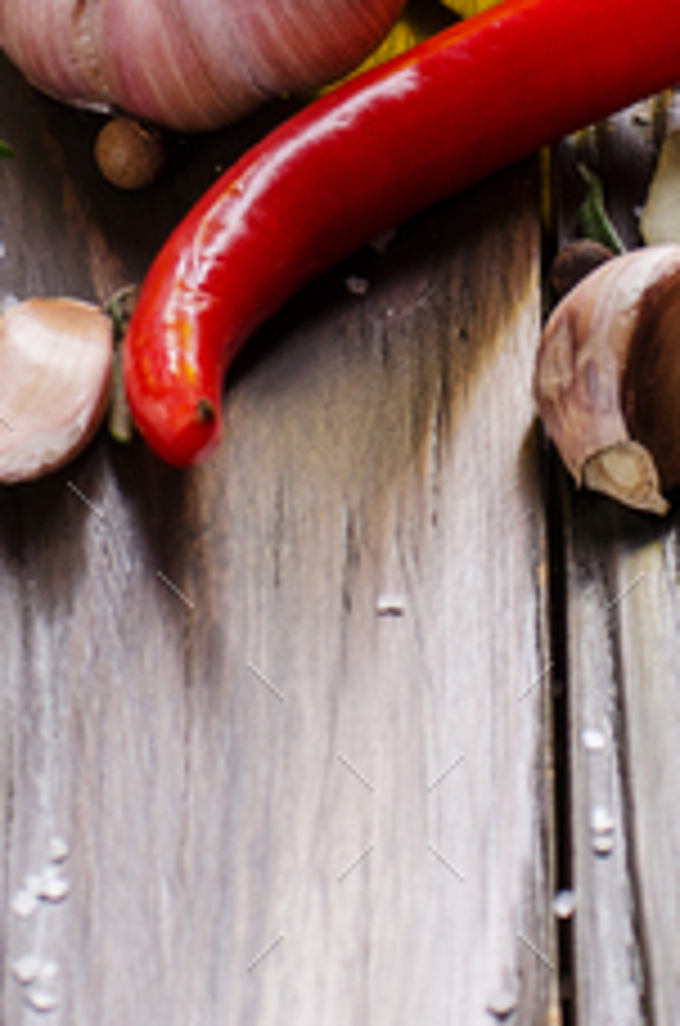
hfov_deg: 2.9
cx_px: 378
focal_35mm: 469
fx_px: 13348
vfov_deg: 4.4
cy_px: 119
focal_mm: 80
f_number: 7.1
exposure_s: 1/250
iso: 100
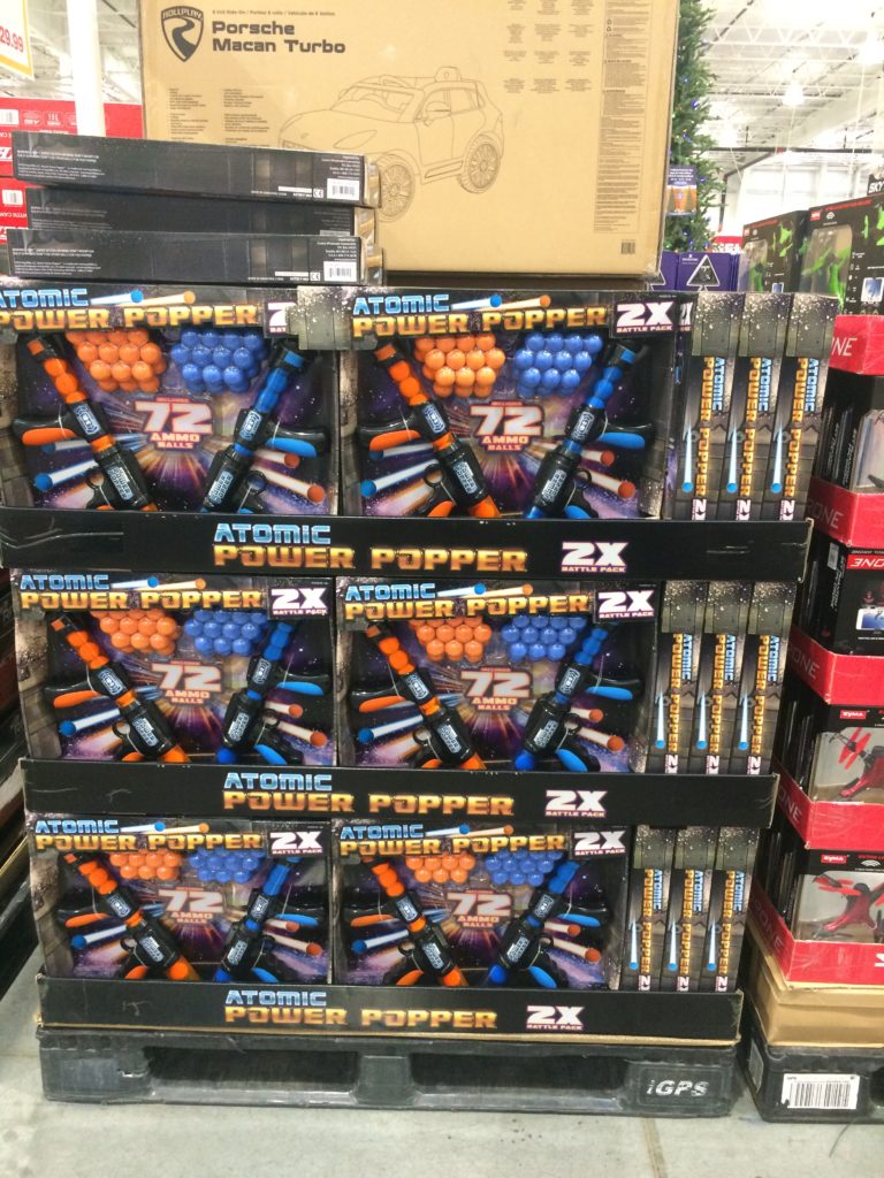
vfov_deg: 61.7
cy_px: 589
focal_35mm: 29
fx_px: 987
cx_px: 442
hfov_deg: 48.2
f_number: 2.2
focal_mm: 4.15
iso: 200
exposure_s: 1/30
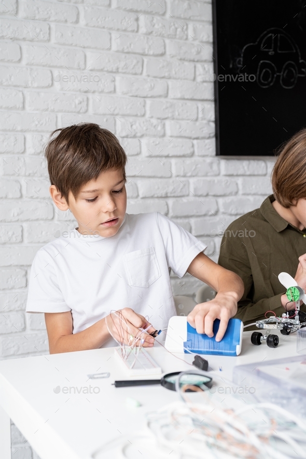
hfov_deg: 27.0
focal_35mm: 50
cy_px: 230
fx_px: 637
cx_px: 153
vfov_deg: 39.6
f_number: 2
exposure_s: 1/125
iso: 400
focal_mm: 50
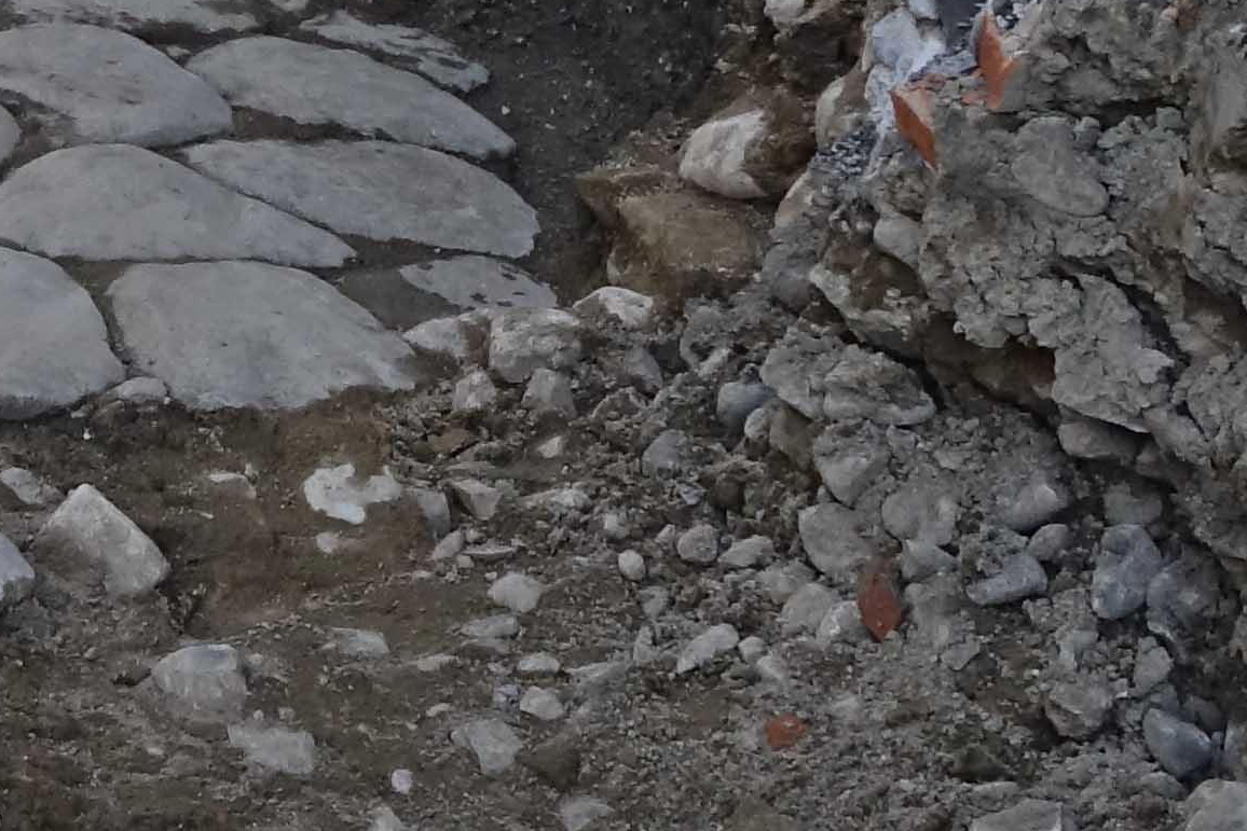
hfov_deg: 13.0
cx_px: -1032
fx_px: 4919
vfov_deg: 9.4
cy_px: -427
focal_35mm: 142
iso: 400
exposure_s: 1/125
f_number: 4
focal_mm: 11
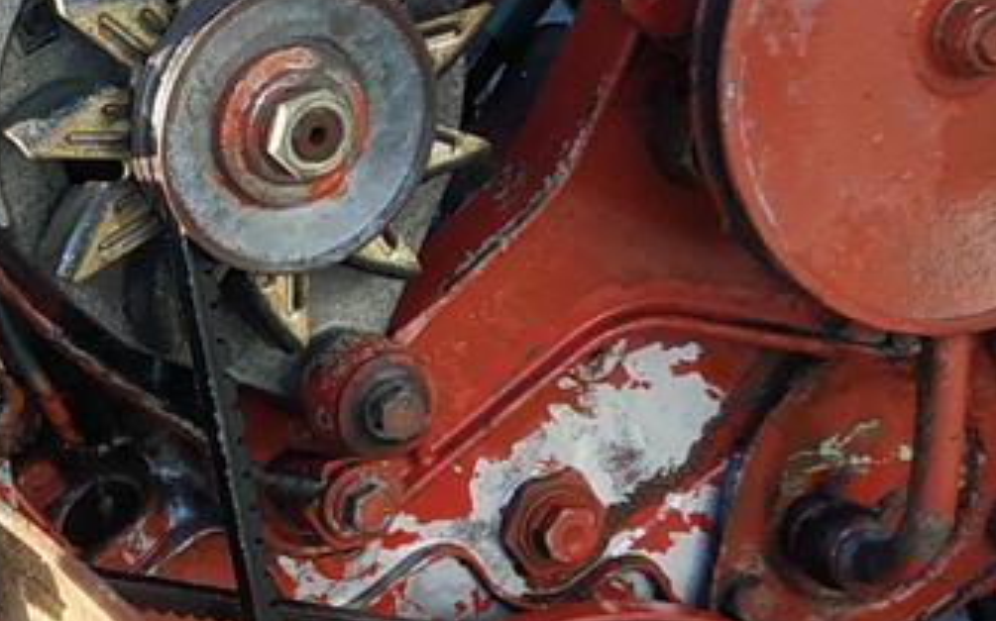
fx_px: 3093
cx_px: -336
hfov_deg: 17.1
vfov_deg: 11.4
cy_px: 516
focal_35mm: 114
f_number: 1.9
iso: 200
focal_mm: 3.94
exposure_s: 1/383
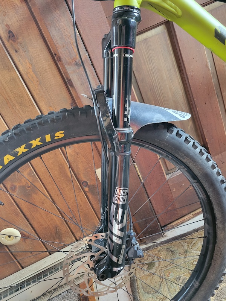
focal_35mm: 26
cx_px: 113
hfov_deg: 53.1
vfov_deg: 67.3
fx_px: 226
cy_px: 150
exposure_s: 1/40
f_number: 1.8
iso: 500
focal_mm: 5.4
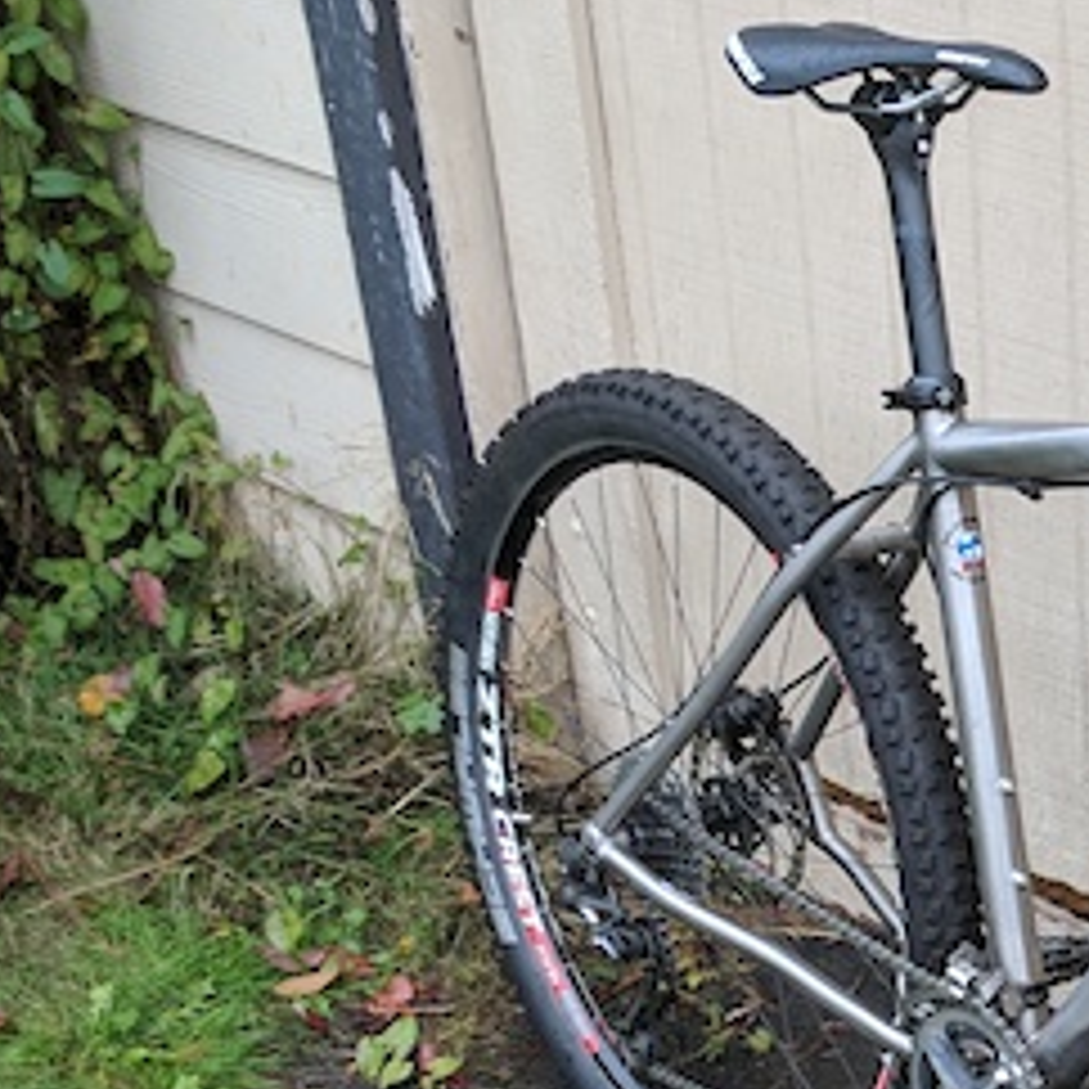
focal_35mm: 76
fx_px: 2705
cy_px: 1035
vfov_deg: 22.1
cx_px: 1372
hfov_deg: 20.9
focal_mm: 4.67
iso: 151
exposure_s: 1/120
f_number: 2
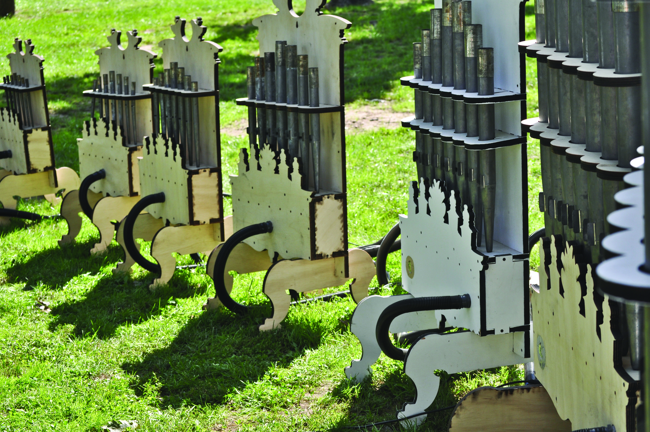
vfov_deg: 16.5
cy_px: 216
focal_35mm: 82
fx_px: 1488
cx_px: 325
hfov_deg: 24.6
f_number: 9
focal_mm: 55
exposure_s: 1/320
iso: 200
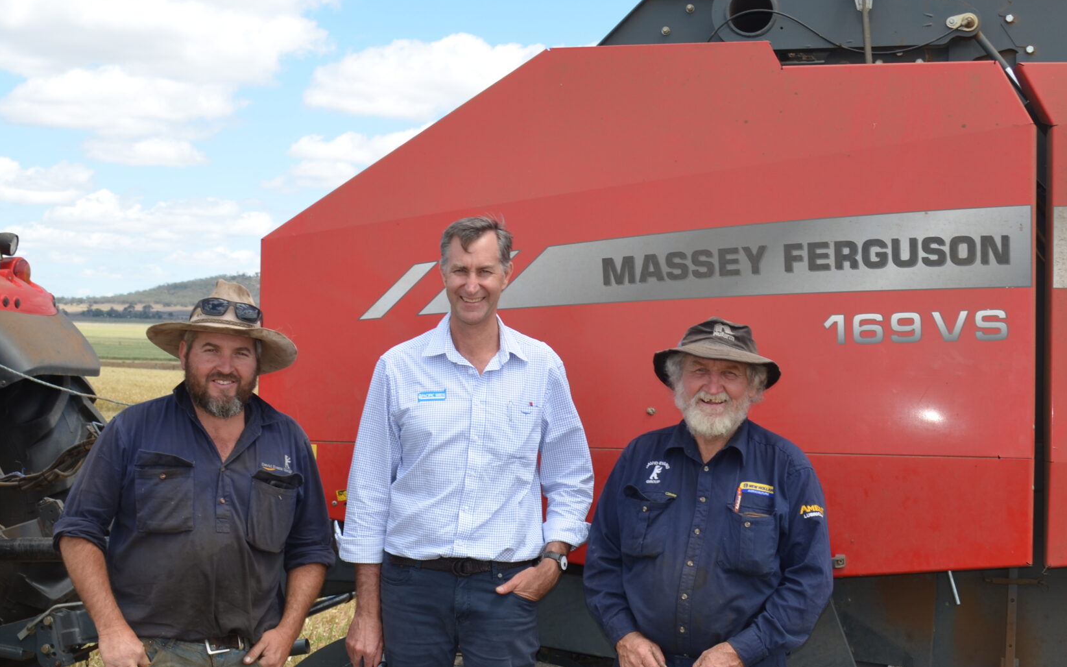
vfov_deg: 22.7
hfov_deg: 35.7
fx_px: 1657
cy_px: 343
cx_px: 486
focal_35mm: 57
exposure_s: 1/200
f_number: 7.1
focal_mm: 24
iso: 100
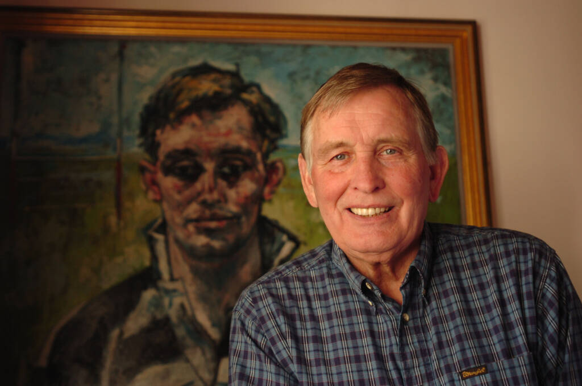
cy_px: 193
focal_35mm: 52
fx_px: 847
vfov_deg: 25.6
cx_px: 291
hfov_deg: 37.9
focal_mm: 35
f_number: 3.2
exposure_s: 1/40
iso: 400
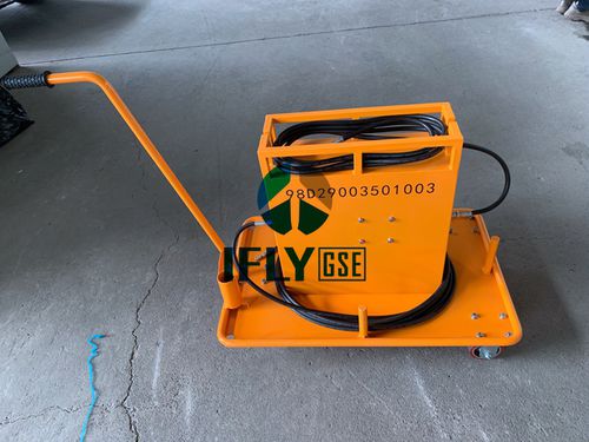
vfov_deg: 53.1
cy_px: 221
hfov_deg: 67.3
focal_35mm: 26
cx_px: 294
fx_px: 442
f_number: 1.8
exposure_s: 1/60
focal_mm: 4.25
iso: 250
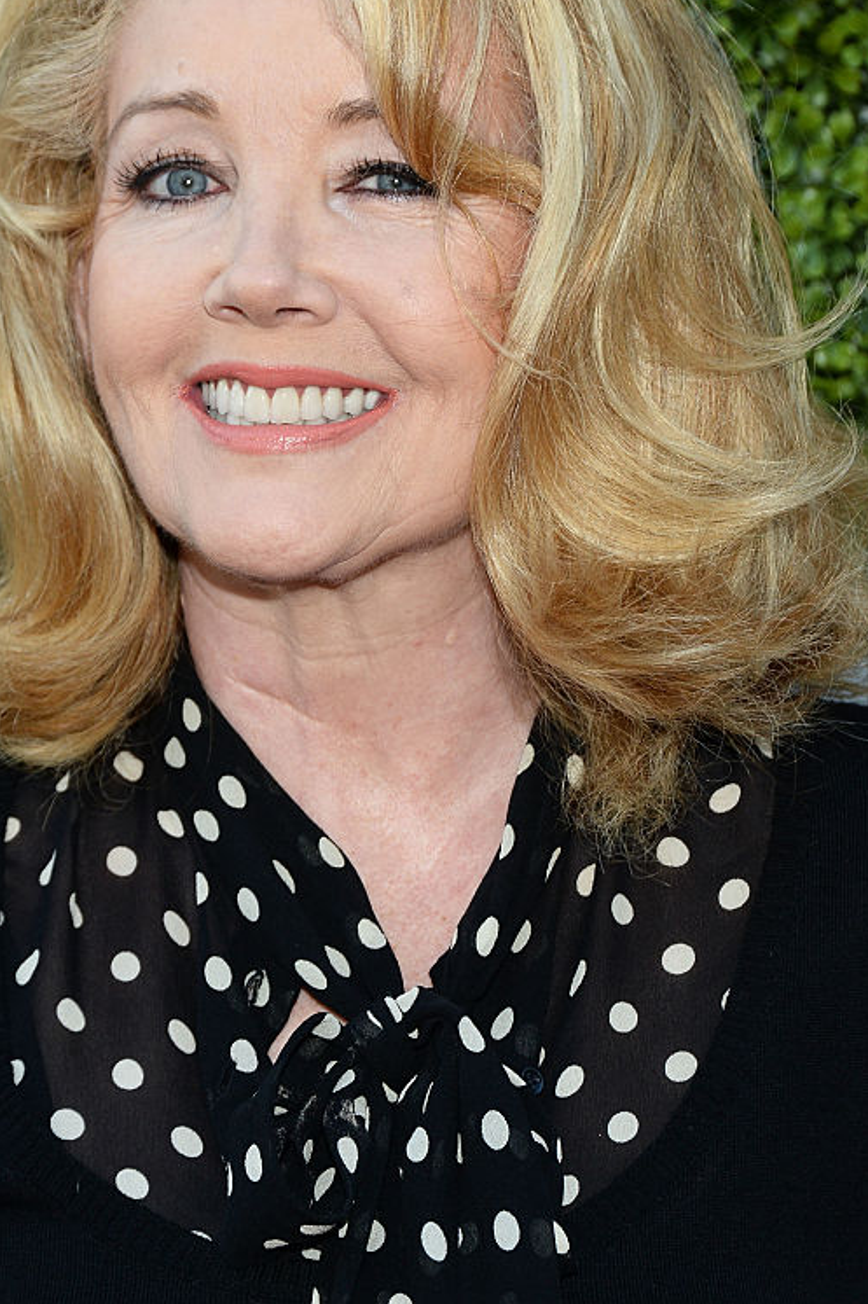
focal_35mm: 206
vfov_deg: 10.0
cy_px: 468
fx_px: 7453
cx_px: 341
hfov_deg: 6.7
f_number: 7.1
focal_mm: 150
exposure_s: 1/250
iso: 640
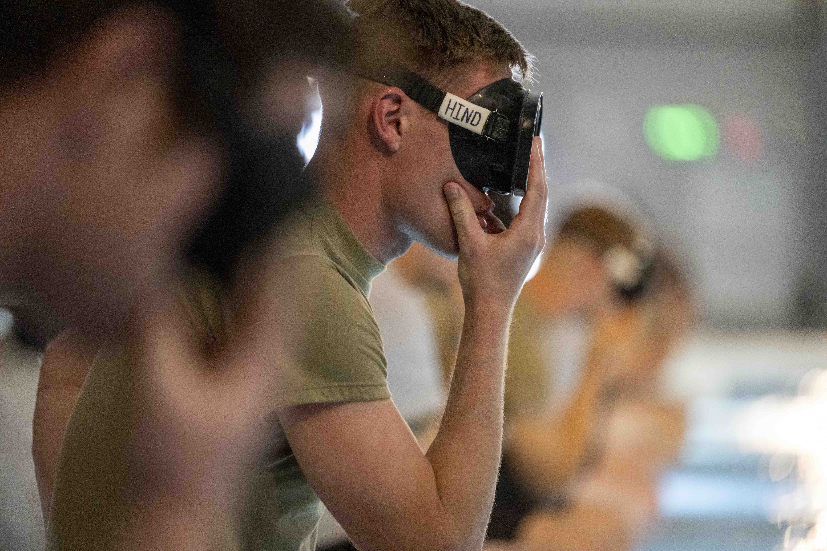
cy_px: 276
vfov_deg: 6.9
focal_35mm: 200
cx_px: 414
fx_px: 4594
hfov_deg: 10.3
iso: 7200
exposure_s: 1/400
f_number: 2.8
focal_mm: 200
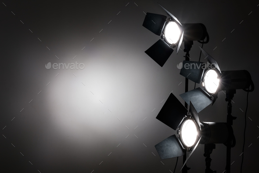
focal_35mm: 84
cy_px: 86
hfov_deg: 24.2
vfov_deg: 16.3
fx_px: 604
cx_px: 130
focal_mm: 56
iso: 200
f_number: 11
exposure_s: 1/60
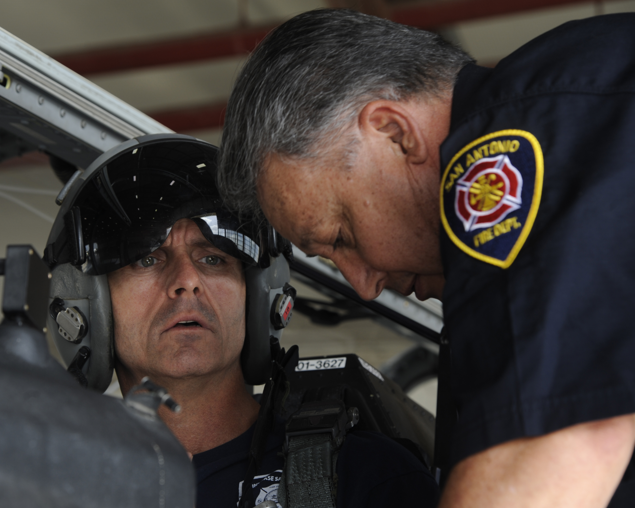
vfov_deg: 13.0
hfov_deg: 16.2
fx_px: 2237
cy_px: 254
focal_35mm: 119
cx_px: 275
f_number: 7.1
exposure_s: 1/80
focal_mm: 105
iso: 200
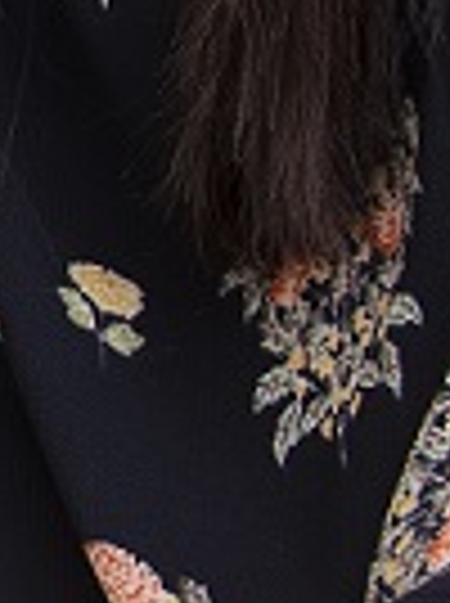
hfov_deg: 5.6
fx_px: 3669
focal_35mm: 211
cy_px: -187
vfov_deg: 9.2
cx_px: -1593
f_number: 6.3
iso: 200
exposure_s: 1/100
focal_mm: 26
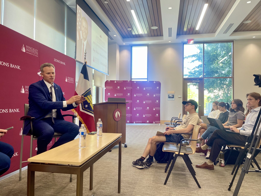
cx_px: 130
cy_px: 98
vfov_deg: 53.1
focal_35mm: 26
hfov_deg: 67.3
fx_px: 196
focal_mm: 4.2
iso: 64
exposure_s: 1/75
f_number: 1.6
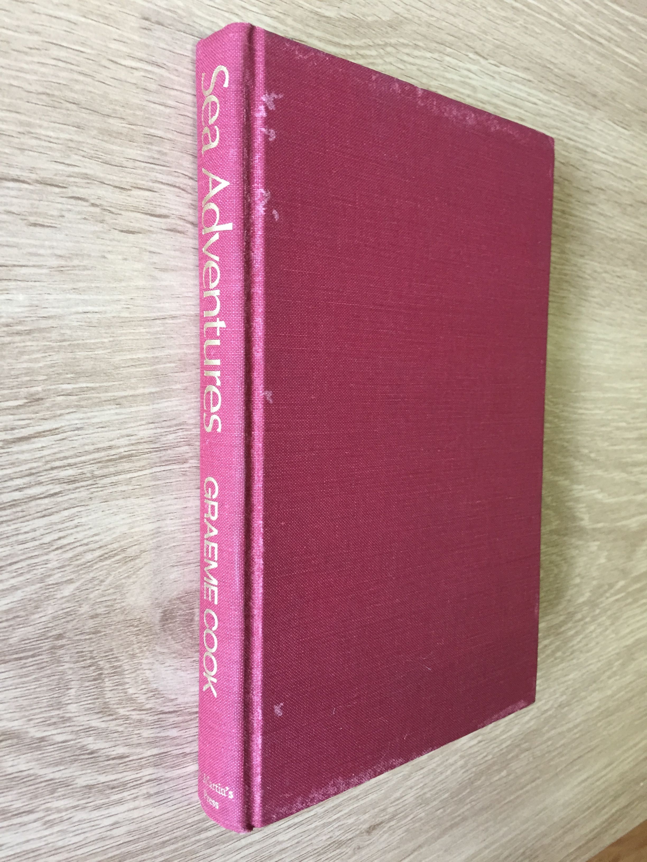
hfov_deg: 48.2
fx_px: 723
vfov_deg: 61.7
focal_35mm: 29
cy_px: 431
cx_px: 324
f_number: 2.2
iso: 160
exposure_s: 1/33
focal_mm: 4.15
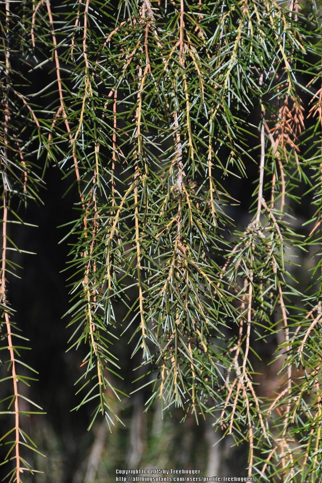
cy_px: 242
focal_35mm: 302
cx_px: 161
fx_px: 4052
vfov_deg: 6.8
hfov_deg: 4.6
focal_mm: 200
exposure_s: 1/60
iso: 400
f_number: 8
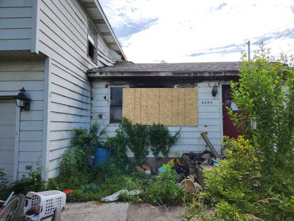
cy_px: 110
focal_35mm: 23
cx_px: 147
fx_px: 195
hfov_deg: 73.9
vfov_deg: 58.9
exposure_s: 1/1269
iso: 20
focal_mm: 5.4
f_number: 1.8
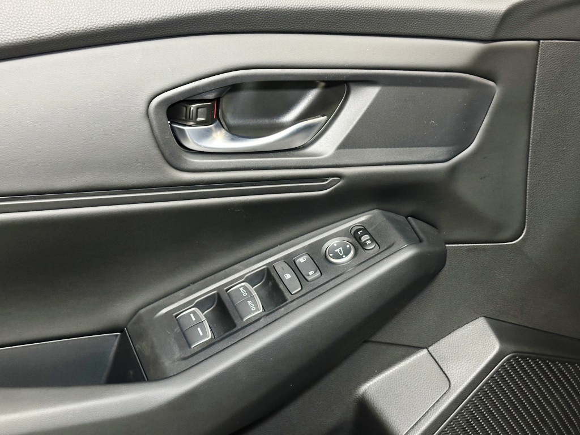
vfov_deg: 30.3
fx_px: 804
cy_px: 218
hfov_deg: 39.7
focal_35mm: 48
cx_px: 290
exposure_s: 1/24
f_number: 1.78
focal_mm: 6.86
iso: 640
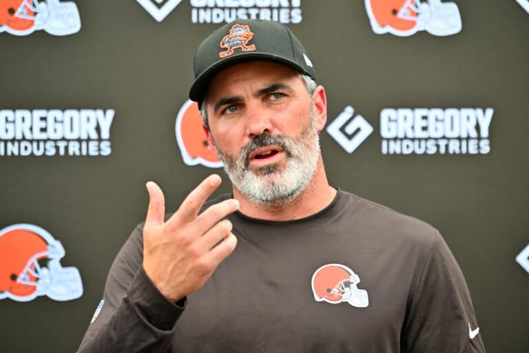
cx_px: 264
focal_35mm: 200
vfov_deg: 6.9
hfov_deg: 10.3
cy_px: 176
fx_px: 2939
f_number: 4
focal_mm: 200
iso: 400
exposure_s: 1/1000
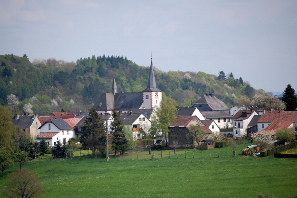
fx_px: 1793
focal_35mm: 218
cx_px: 148
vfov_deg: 6.3
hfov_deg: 9.5
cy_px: 99
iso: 400
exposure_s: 1/1600
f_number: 5.3
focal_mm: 145
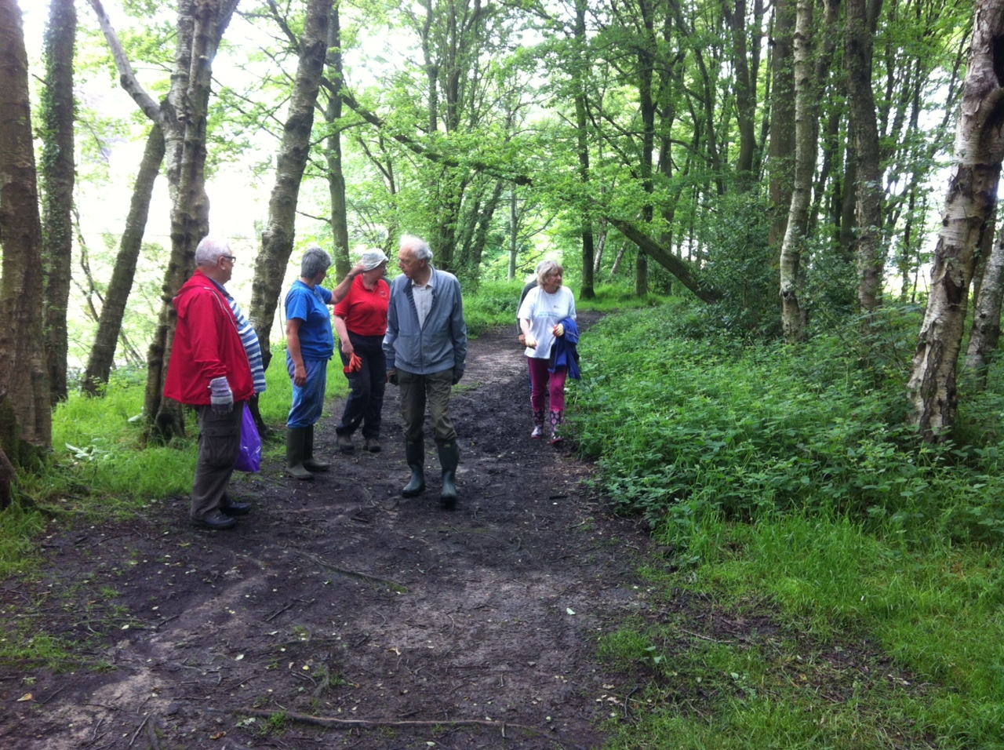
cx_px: 502
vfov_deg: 40.6
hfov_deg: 52.7
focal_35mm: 35
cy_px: 375
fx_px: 1014
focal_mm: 3.85
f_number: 2.8
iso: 80
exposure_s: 1/30
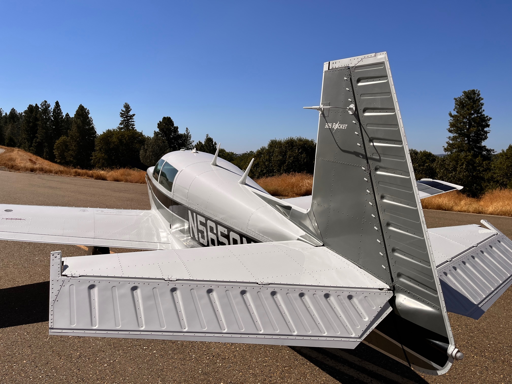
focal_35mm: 26
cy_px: 192
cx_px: 256
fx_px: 385
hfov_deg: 67.3
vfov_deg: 53.1
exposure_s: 1/8403
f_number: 1.6
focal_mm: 5.1
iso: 50
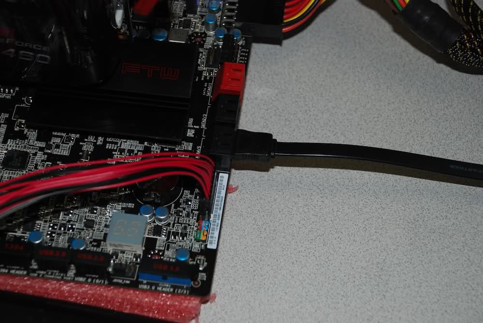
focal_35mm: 99
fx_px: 1330
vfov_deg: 13.9
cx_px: 242
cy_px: 162
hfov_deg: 20.6
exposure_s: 1/125
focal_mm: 66
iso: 200
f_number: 5.3
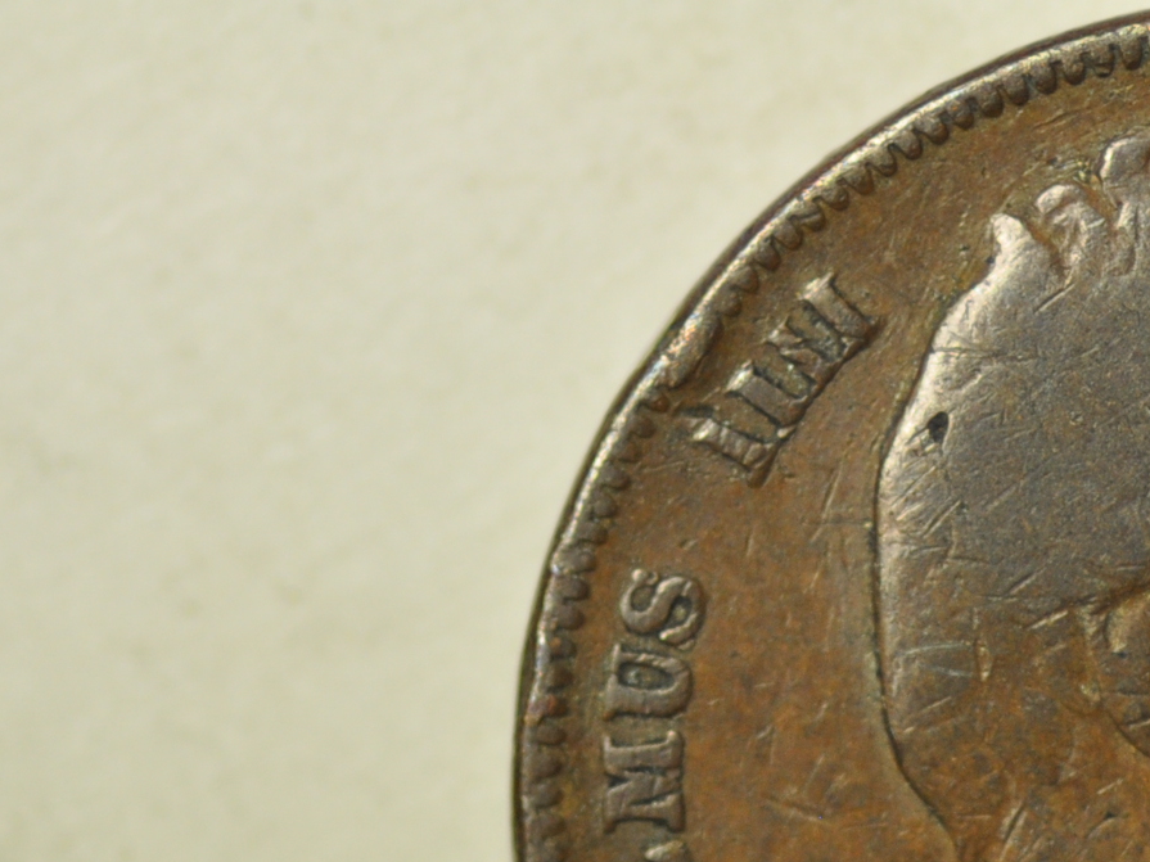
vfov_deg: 7.1
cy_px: 884
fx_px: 6876
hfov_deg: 9.5
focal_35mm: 207
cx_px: 1311
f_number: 4.2
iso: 560
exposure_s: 1/250
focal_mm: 60
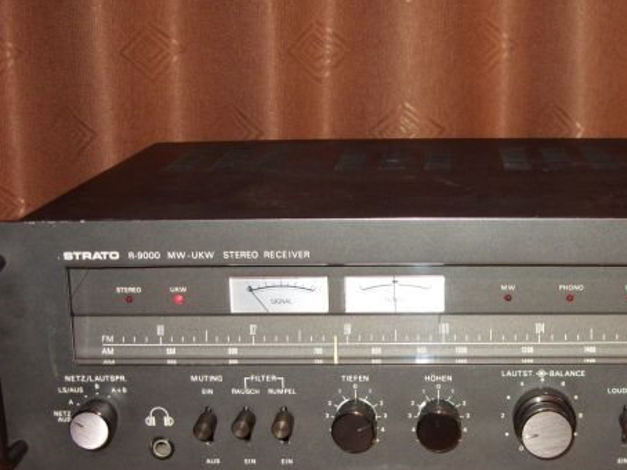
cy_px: 344
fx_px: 1213
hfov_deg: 28.5
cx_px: 488
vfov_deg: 21.7
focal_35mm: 67
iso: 200
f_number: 2.8
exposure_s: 1/30
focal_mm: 6.3
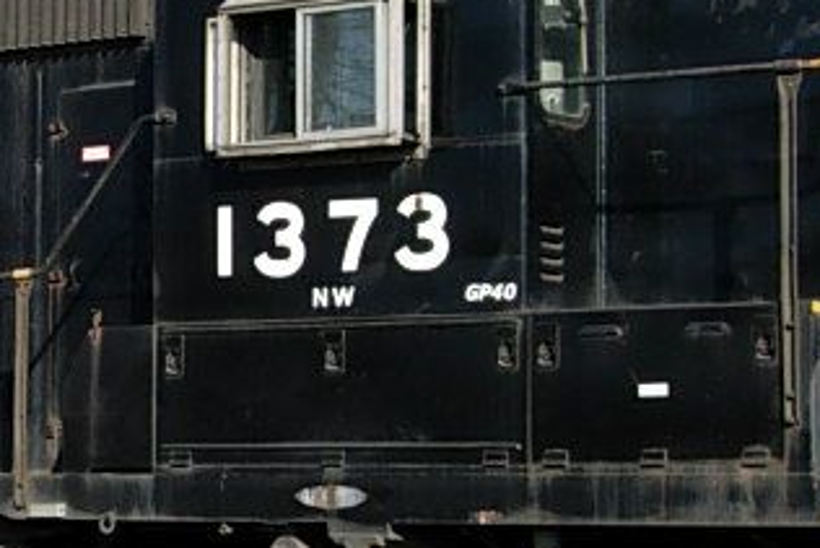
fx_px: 3145
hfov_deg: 14.6
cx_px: 21
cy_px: 273
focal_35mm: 138
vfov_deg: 10.0
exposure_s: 1/430
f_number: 4.9
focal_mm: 8.5
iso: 64
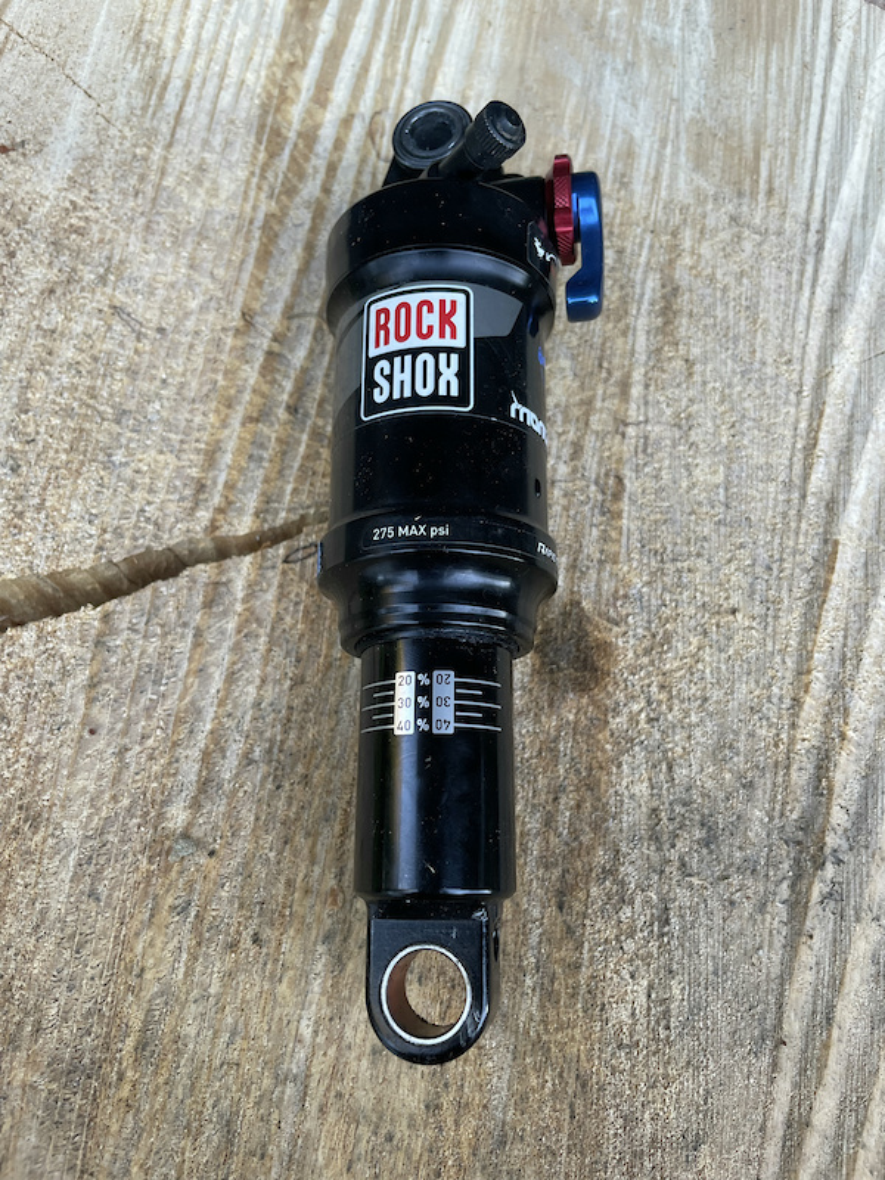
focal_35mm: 26
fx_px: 886
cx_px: 442
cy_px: 590
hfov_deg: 53.1
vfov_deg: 67.3
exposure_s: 1/121
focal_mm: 4.2
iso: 125
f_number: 1.6
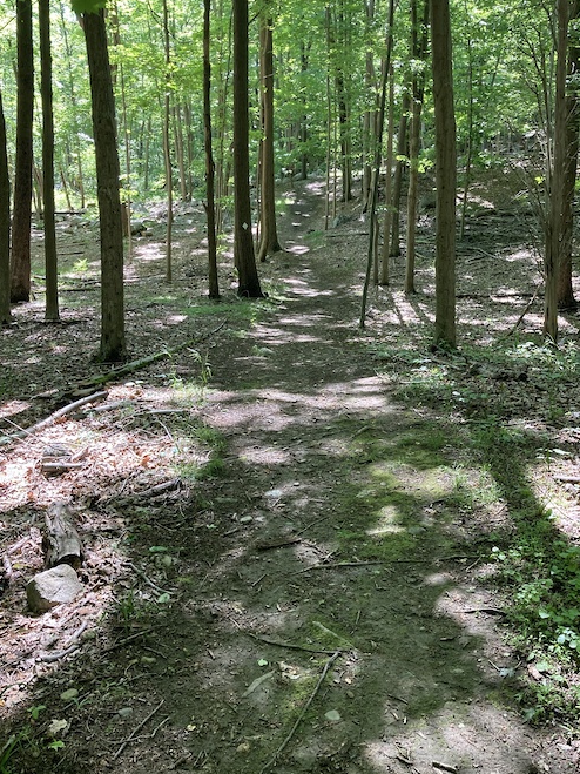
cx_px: 317
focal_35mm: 34
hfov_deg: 41.7
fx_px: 760
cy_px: 337
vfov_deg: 53.8
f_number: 1.8
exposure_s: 1/109
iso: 80
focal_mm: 3.99
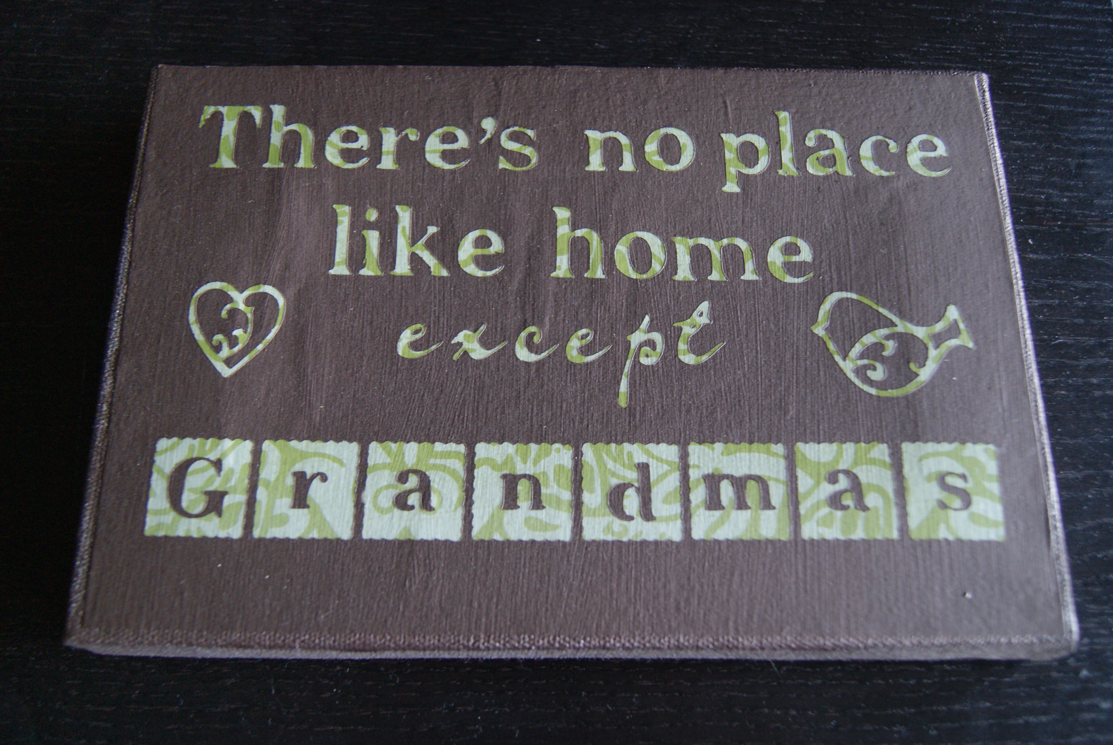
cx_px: 556
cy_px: 372
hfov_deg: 53.1
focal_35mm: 36
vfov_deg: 37.0
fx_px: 1114
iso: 400
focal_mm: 24
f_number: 4
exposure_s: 1/8
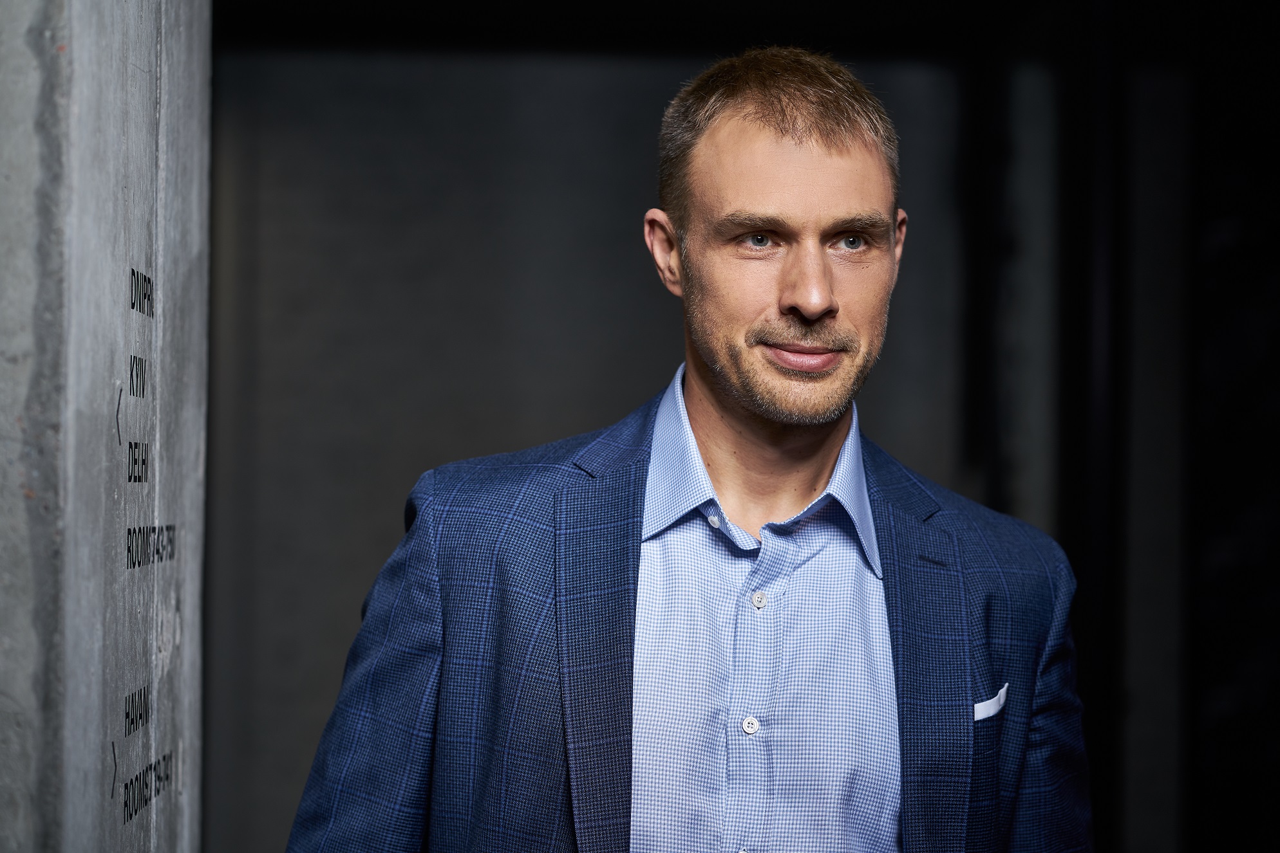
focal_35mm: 85
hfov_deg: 23.9
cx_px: 640
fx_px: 3022
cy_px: 426
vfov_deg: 16.1
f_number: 3.2
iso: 125
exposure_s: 1/200
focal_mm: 85
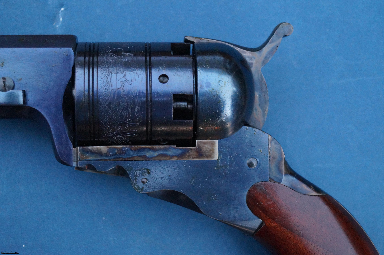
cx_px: 192
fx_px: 879
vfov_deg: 16.5
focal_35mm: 82
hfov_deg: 24.6
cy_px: 128
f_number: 5.6
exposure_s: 1/40
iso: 3200
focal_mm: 55
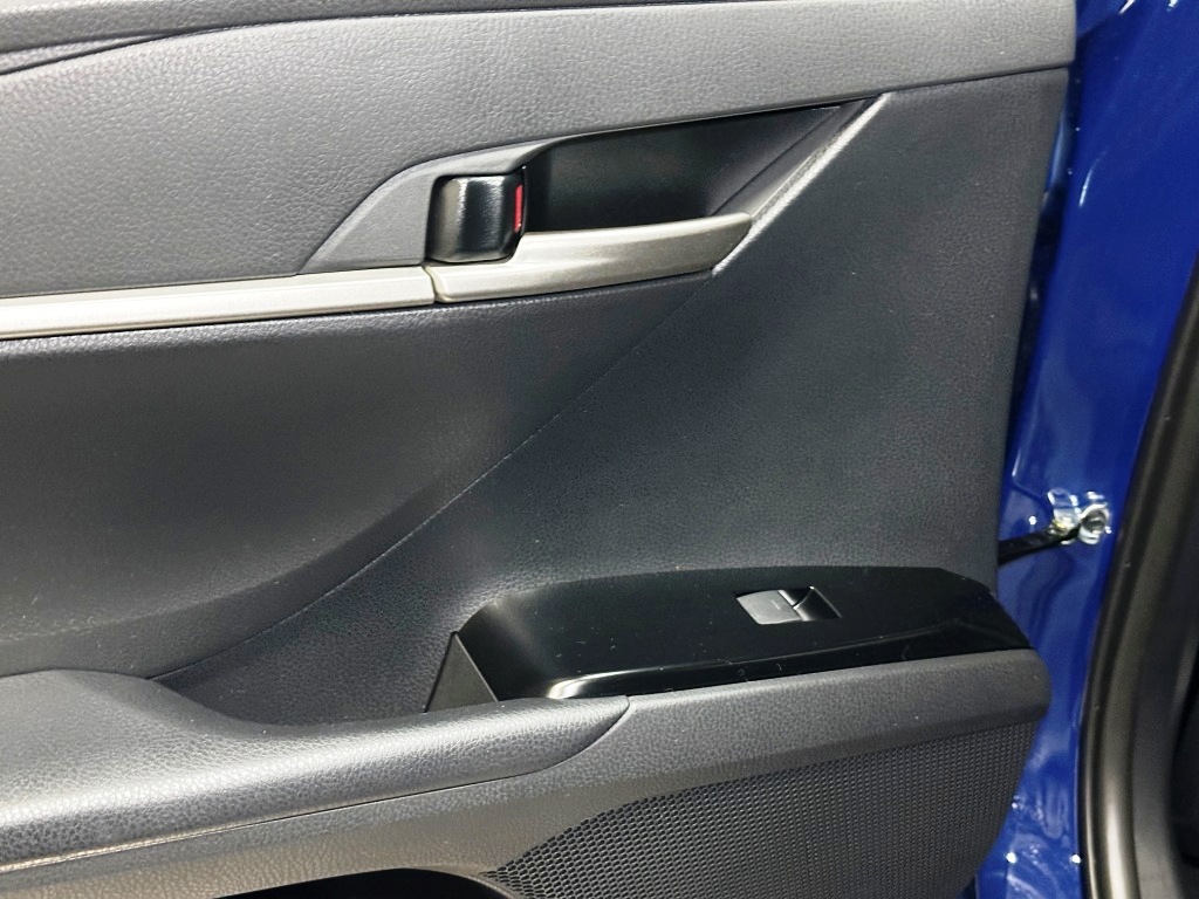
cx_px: 600
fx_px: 1663
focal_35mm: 48
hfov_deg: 39.7
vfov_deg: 30.3
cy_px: 450
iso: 640
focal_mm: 6.86
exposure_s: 1/30
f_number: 1.78
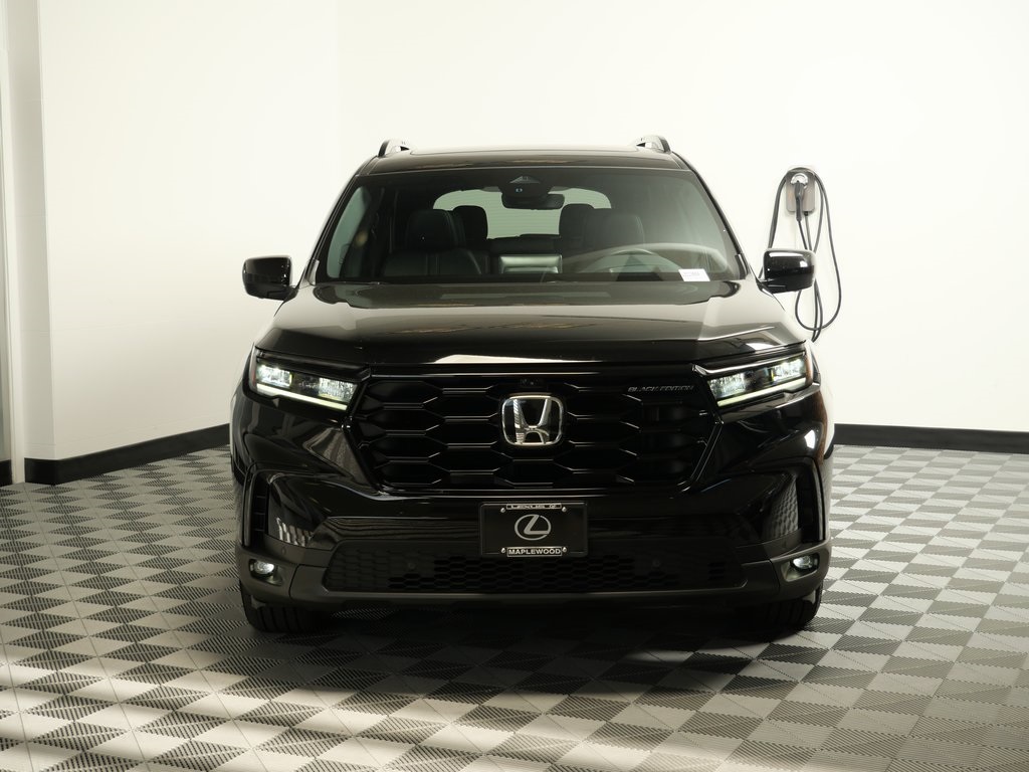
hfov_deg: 41.2
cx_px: 514
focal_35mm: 46
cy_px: 386
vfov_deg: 31.5
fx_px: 1367
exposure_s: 1/200
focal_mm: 23
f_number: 4.3
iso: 250
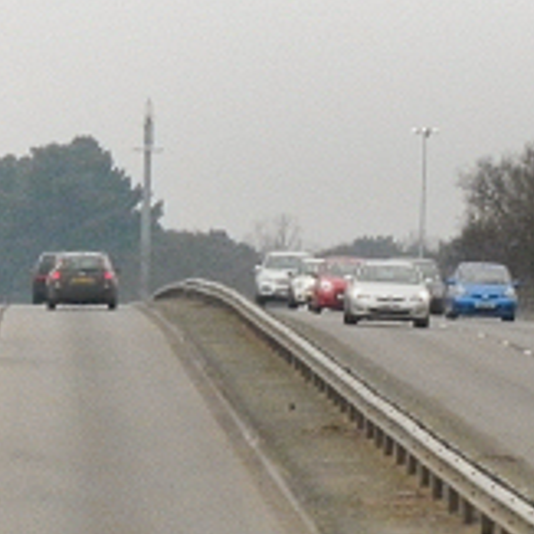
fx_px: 8709
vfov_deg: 3.5
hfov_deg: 3.5
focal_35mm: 499
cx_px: -115
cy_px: 472
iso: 800
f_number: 7.1
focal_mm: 25.7
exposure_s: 1/792
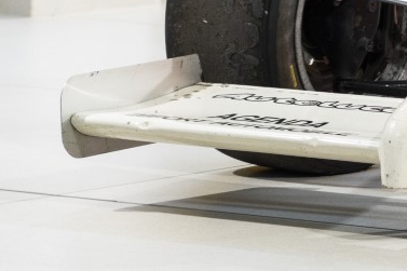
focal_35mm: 329
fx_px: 3718
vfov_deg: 4.2
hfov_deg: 6.1
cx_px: 895
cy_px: -80
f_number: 4
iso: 640
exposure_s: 1/80
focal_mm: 62
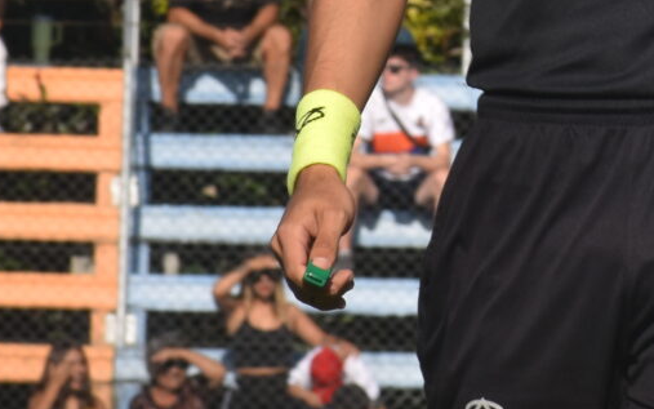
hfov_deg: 2.4
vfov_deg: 1.5
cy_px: -204
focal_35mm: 864
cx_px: 644
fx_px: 15401
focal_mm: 140
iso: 100
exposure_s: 1/200
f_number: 14
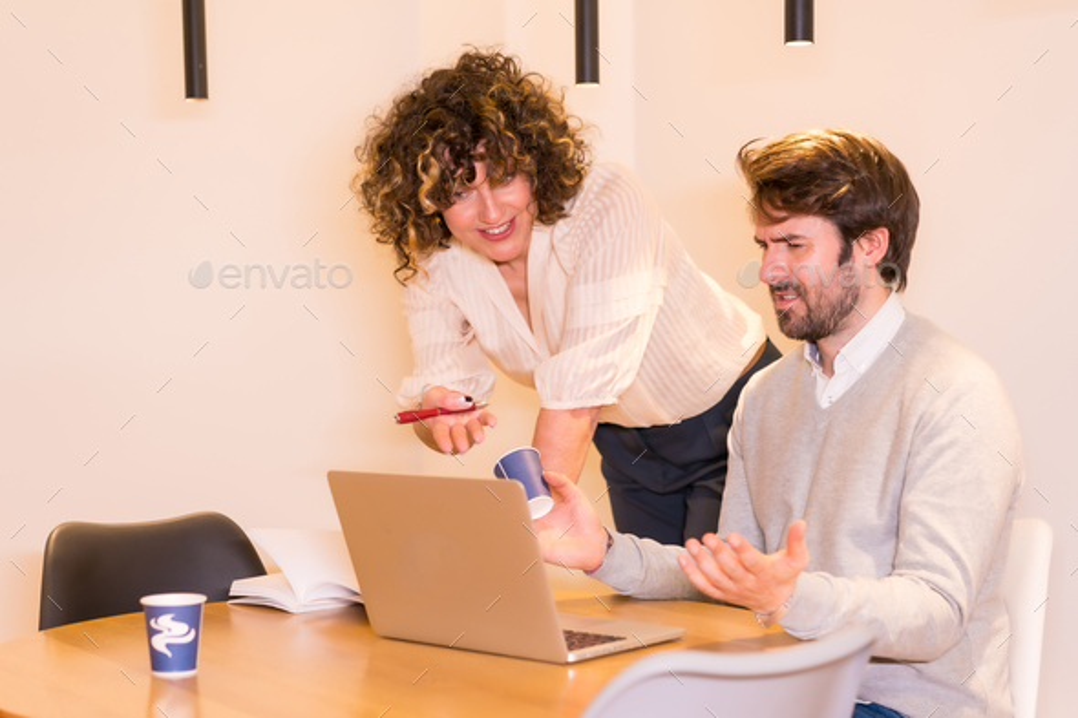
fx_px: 1646
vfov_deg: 24.6
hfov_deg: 36.3
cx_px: 539
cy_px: 359
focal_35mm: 55
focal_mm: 55
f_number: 2.8
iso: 500
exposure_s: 1/100
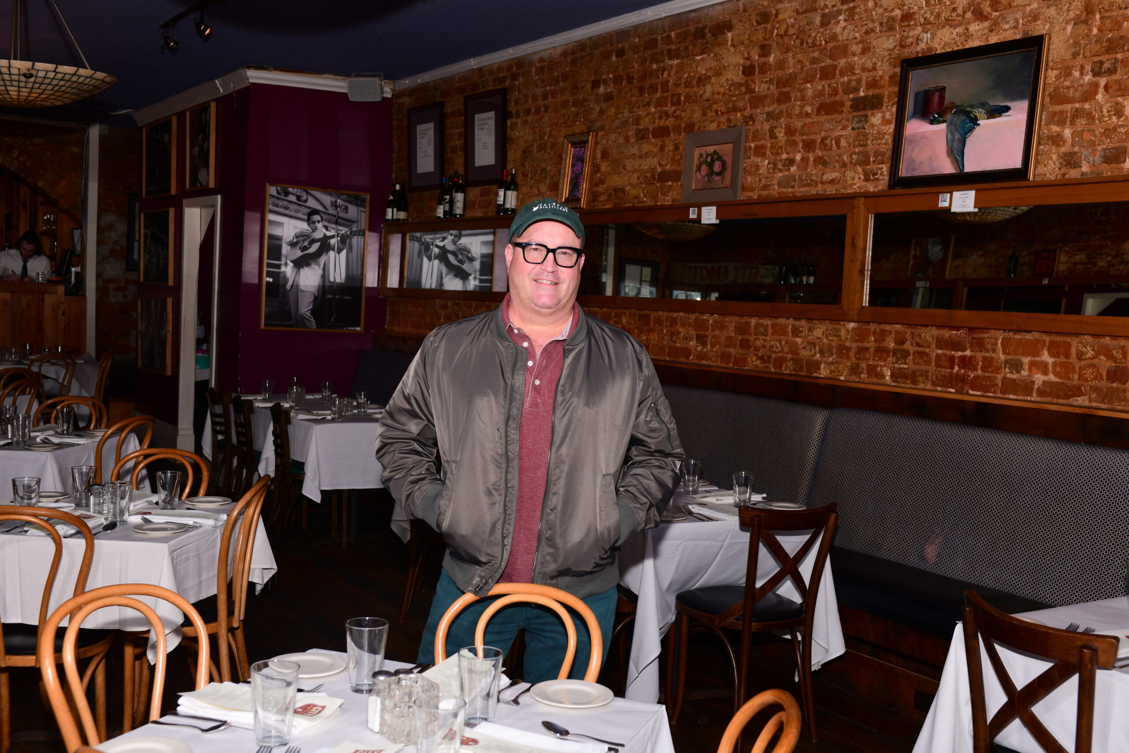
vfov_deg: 33.4
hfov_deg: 48.5
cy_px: 376
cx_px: 564
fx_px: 1254
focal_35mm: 40
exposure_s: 1/125
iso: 200
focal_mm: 40
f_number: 5.6
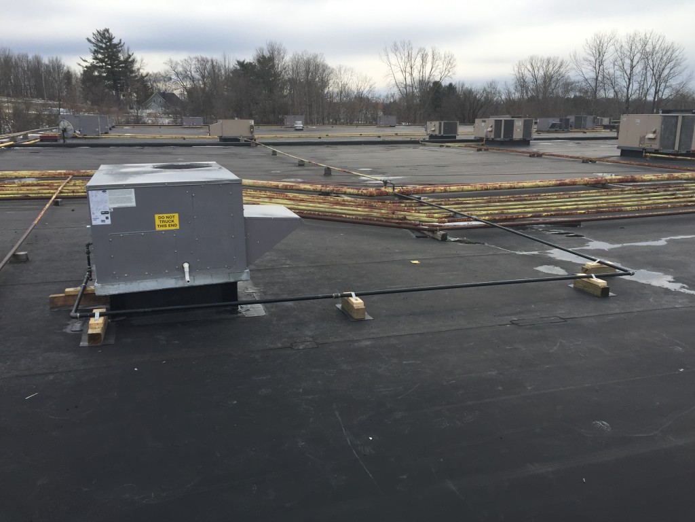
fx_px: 582
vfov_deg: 48.2
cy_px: 261
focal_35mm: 29
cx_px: 348
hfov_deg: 61.7
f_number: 2.2
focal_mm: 4.15
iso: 32
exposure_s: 1/1163
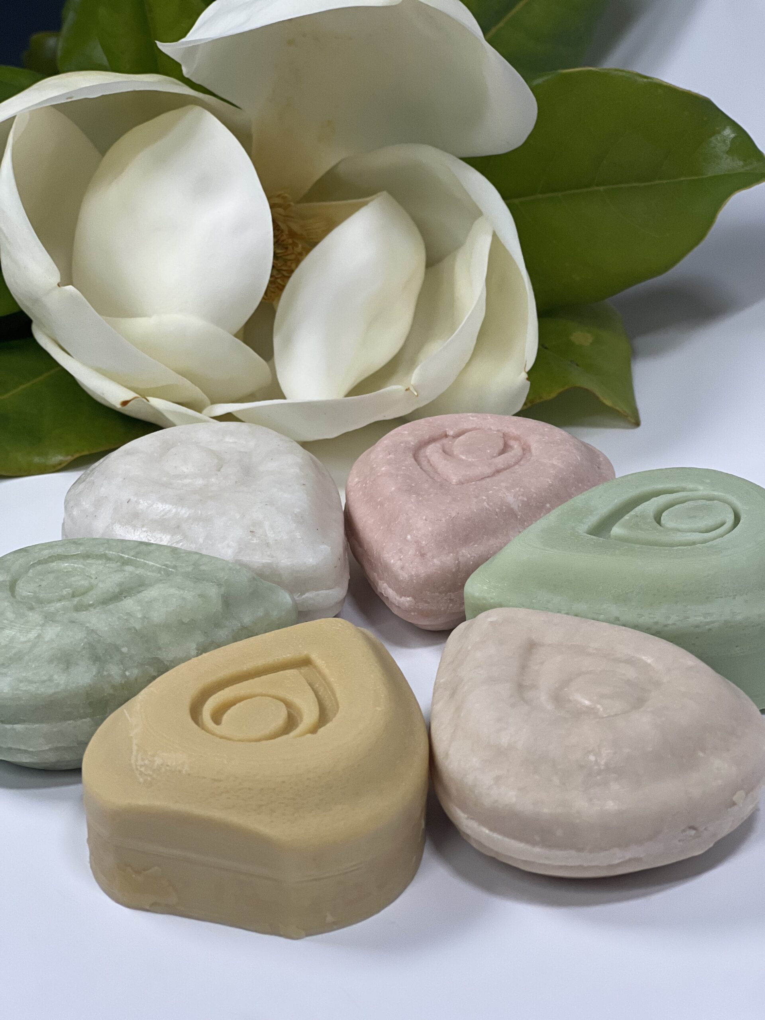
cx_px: 382
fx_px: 2269
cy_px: 510
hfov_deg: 19.1
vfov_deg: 25.3
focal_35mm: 77
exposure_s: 1/120
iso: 160
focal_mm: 9
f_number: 2.8
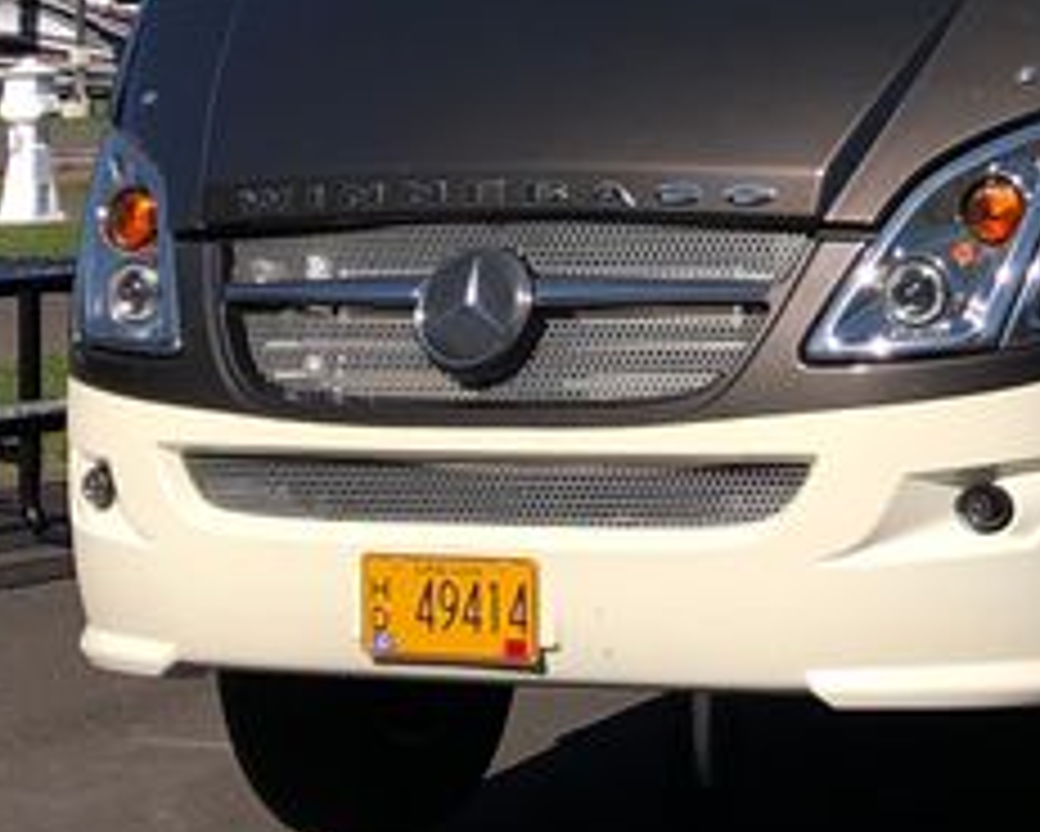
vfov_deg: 12.5
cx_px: 1310
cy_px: -148
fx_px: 3726
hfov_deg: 15.2
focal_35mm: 121
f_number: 1.8
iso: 25
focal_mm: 3.99
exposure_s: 1/2525
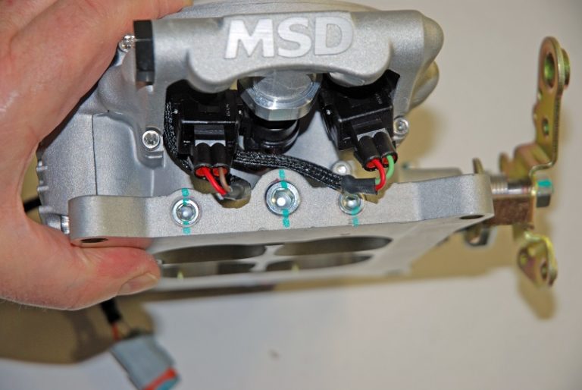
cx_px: 291
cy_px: 195
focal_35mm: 105
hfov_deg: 19.4
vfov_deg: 13.1
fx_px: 1699
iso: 100
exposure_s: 1/15
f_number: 4.5
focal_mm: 70
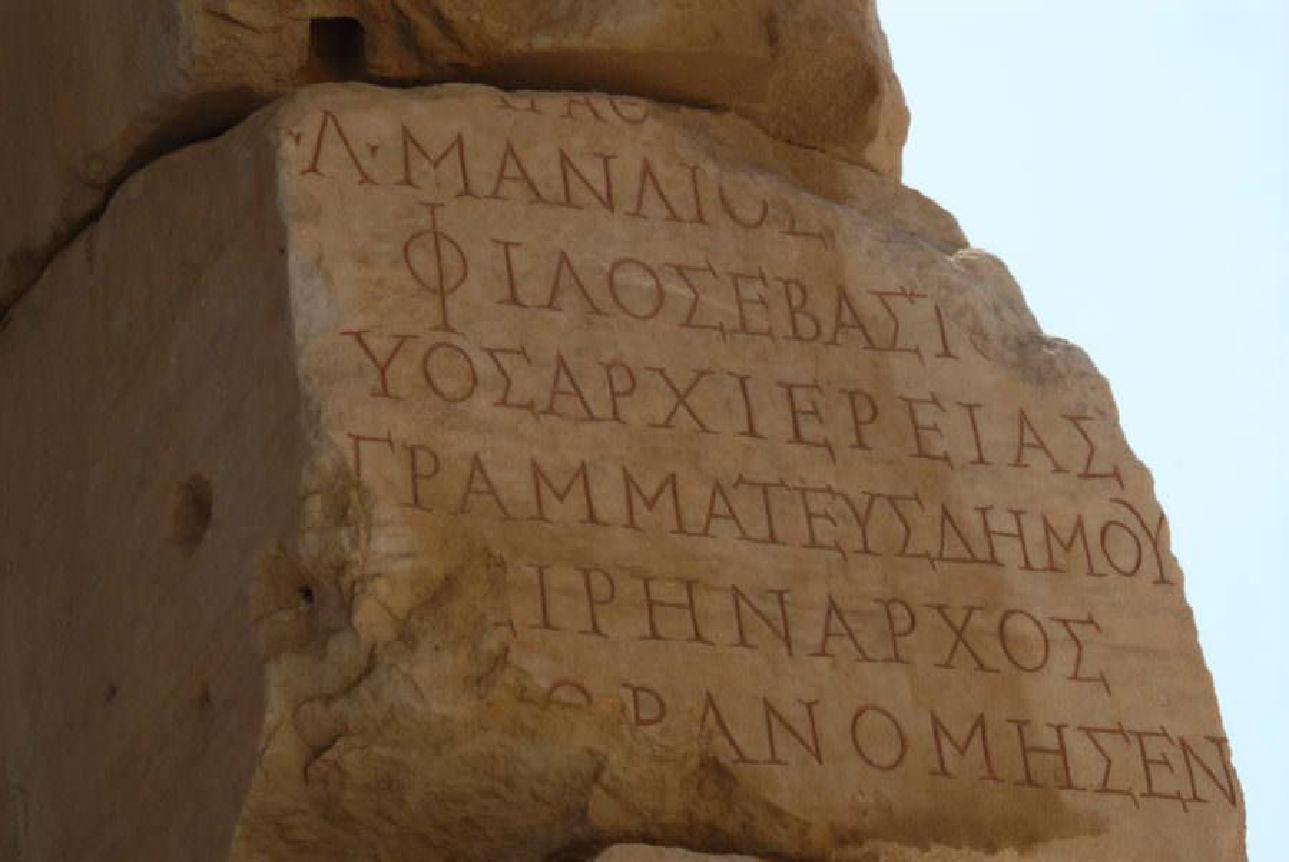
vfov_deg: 11.2
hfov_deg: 16.6
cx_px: 644
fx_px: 4408
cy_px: 431
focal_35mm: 123
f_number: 16
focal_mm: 82
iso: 250
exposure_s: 1/125
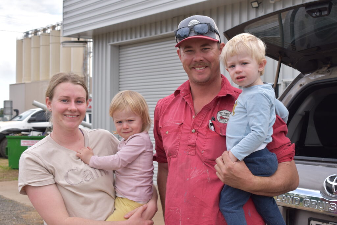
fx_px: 534
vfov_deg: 23.8
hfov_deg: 35.0
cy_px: 112
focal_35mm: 57
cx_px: 168
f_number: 8
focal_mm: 38
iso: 200
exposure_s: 1/250
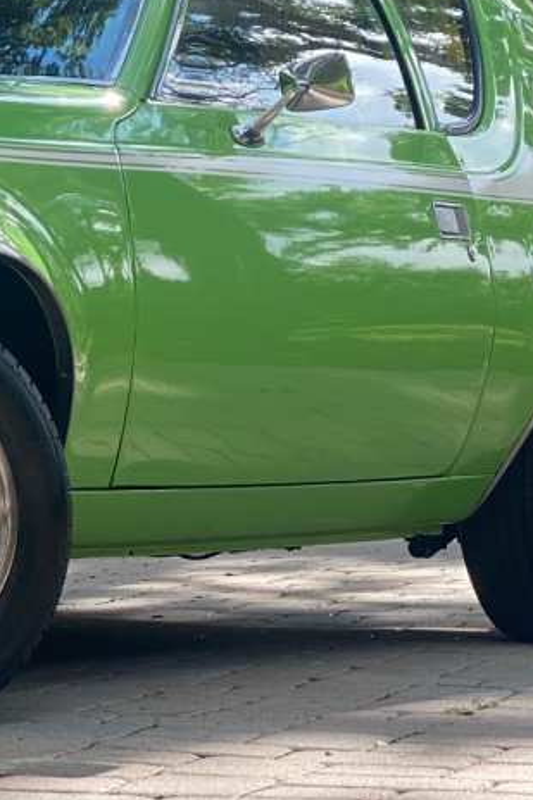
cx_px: -278
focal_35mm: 168
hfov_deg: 8.0
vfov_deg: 12.2
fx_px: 3733
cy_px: 248
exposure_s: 1/187
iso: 20
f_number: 2
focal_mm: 6
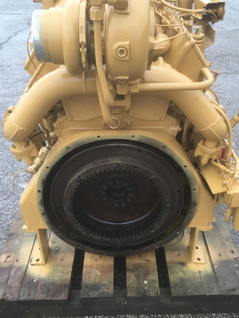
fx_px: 341
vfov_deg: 50.1
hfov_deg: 38.7
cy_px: 159
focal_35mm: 37
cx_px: 126
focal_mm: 4.15
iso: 32
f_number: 2.2
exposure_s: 1/33
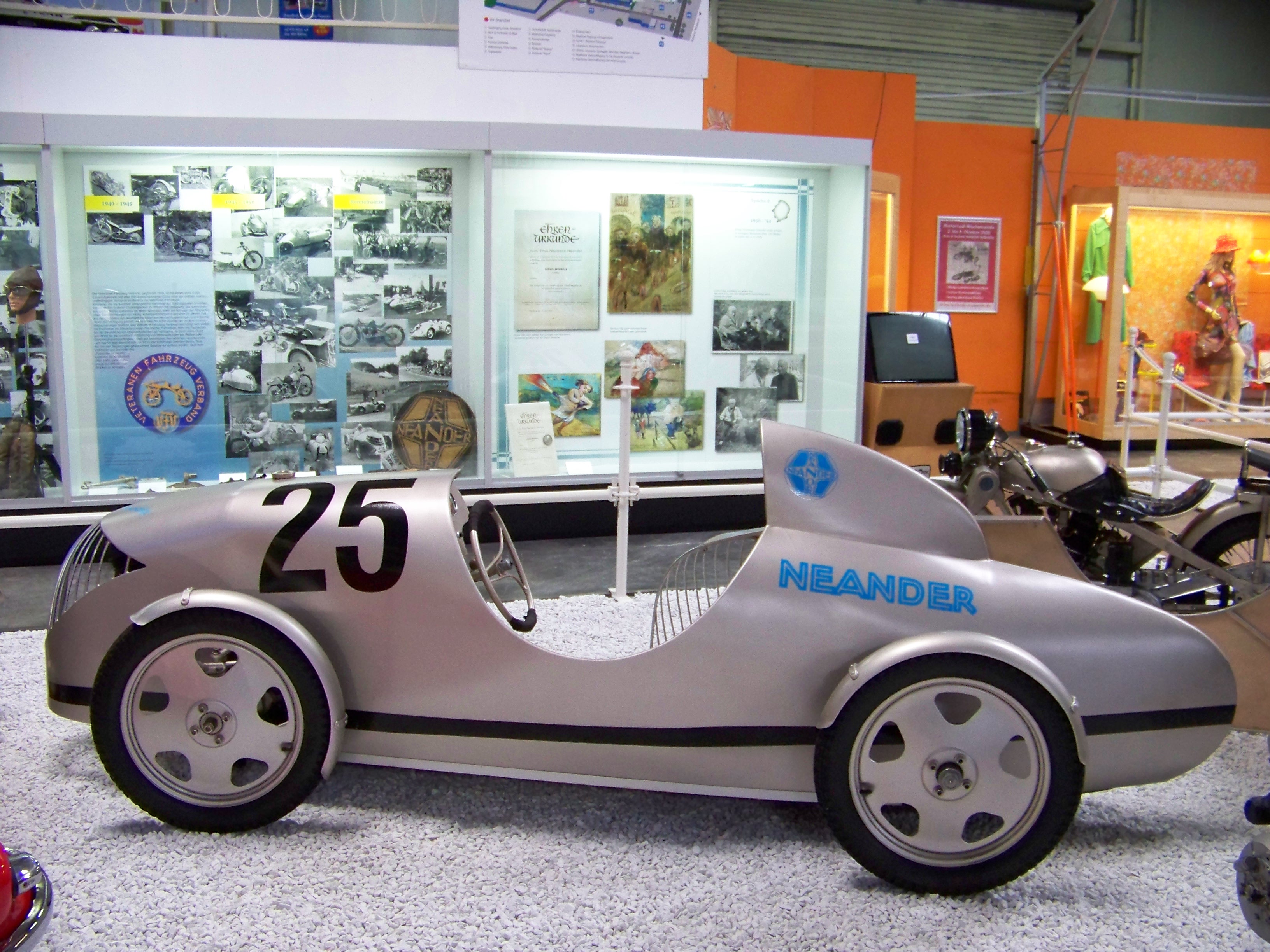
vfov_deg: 39.7
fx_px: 1321
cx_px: 635
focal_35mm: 36
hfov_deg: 51.4
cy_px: 476
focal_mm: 5.85
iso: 250
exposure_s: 1/30
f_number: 2.8
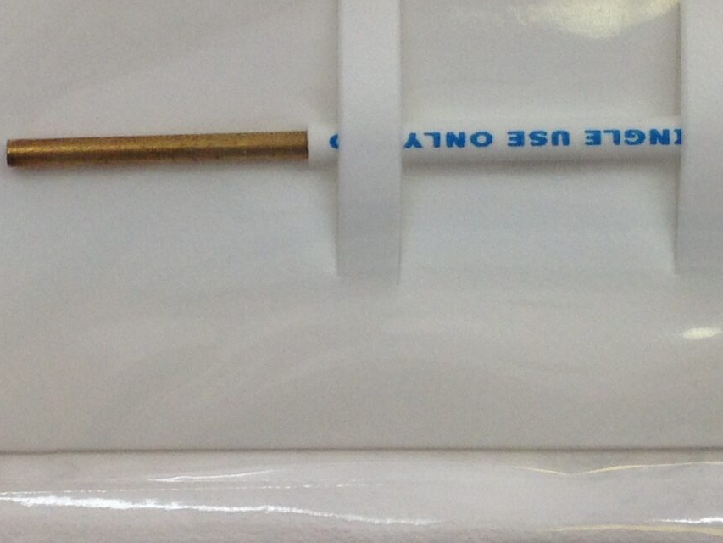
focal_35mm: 99
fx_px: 2068
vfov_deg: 14.9
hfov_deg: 19.8
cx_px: 336
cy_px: 124
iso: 80
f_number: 2.4
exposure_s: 1/120
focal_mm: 4.12
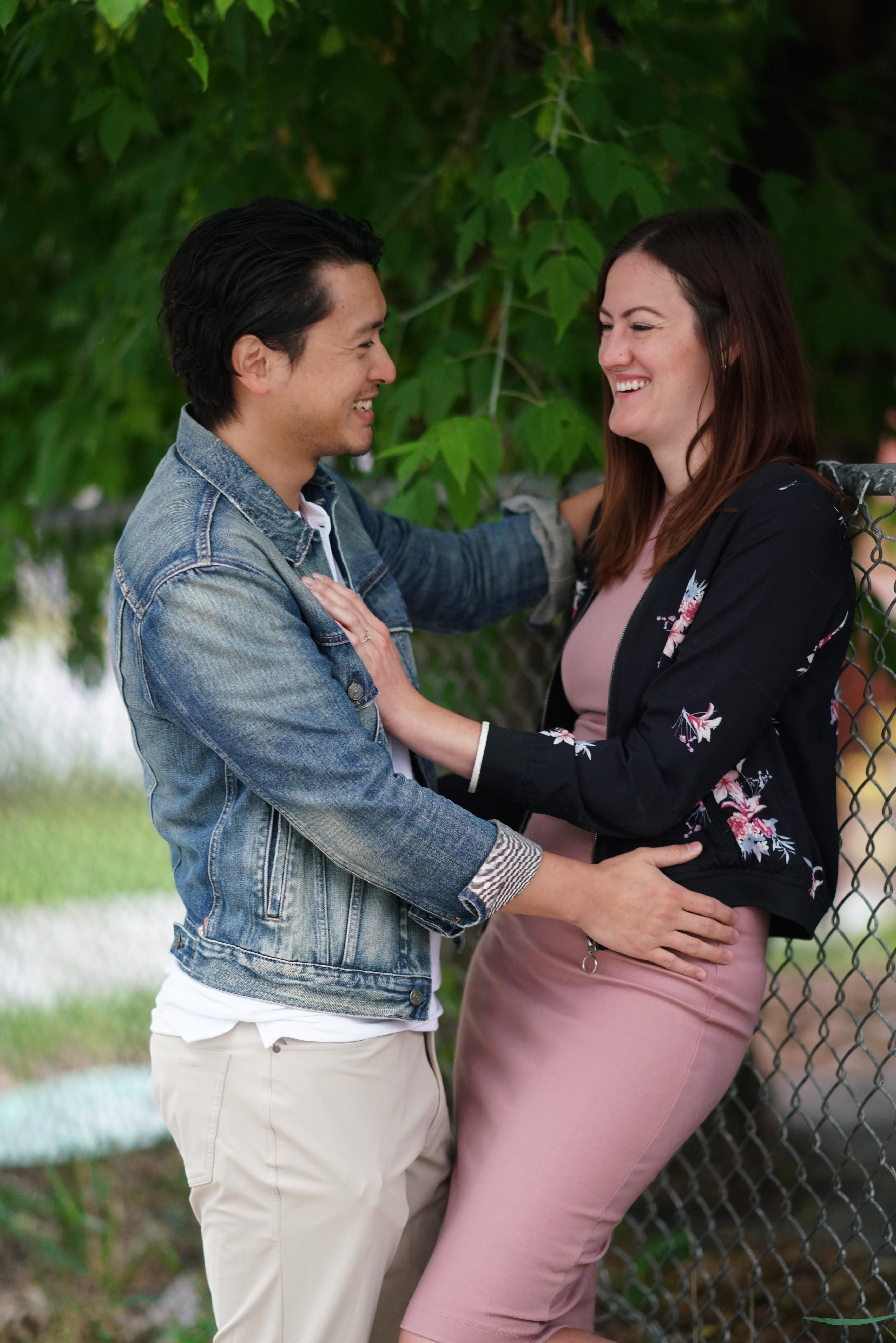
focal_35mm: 135
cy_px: 672
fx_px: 5037
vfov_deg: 15.2
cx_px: 448
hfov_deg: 10.2
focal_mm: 135
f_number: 1.8
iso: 1250
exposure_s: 1/125
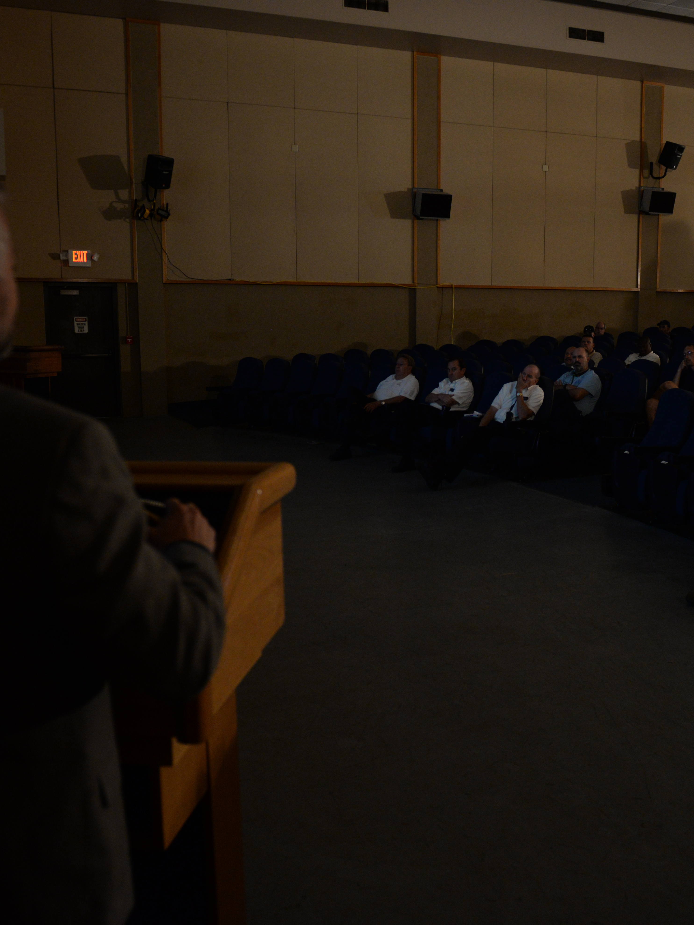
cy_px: 468
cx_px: 422
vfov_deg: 52.6
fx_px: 936
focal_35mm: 35
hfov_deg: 40.5
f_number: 3.2
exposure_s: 1/60
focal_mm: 24
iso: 1600
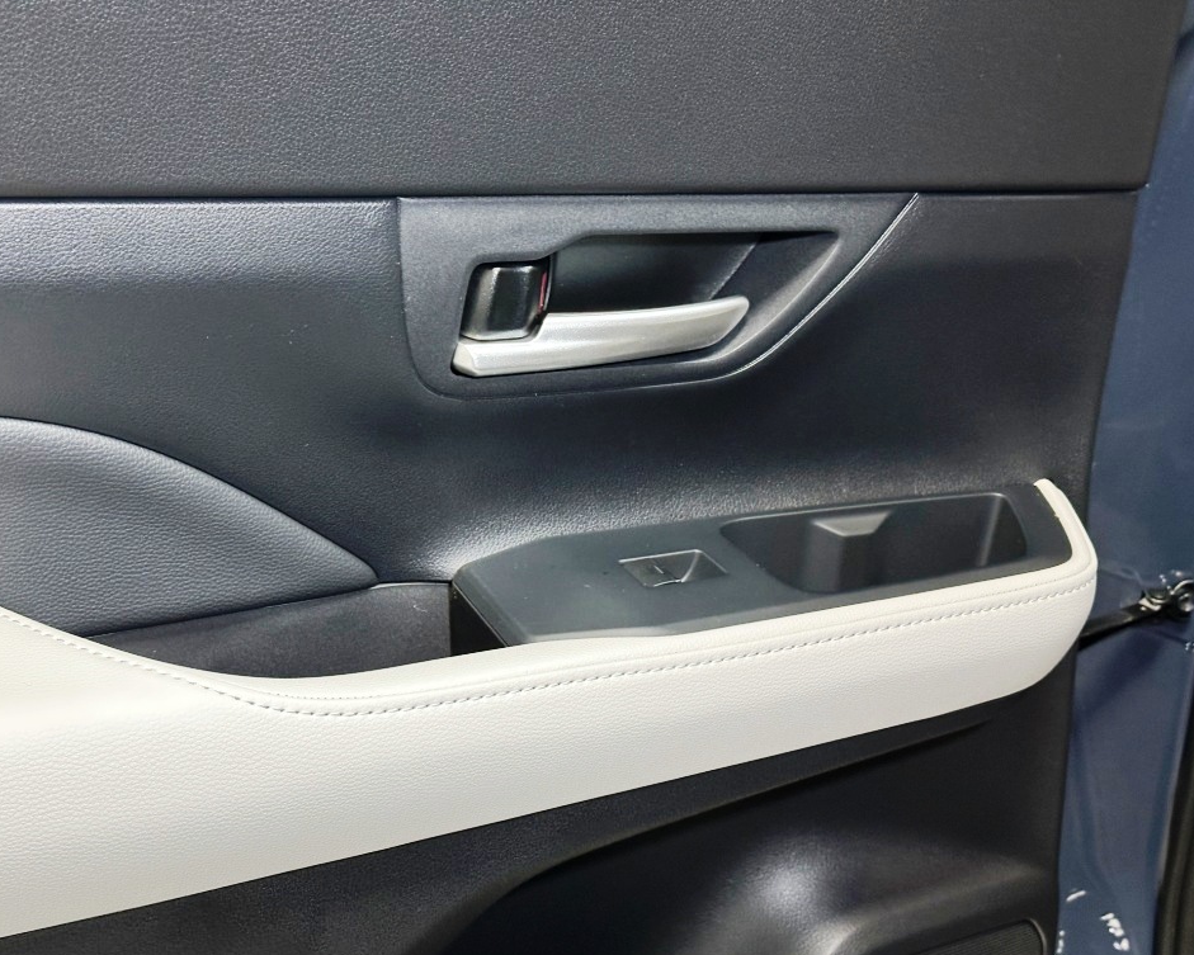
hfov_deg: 36.6
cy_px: 486
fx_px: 1802
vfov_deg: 29.7
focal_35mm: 51
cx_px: 553
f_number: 1.78
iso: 400
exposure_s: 1/30
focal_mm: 6.86
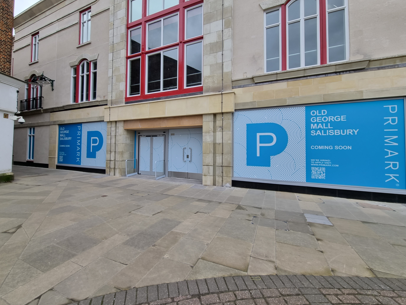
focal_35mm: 14
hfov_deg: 101.9
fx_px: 164
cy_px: 142
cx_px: 189
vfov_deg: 85.5
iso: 50
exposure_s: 1/668
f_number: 2.2
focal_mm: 2.2
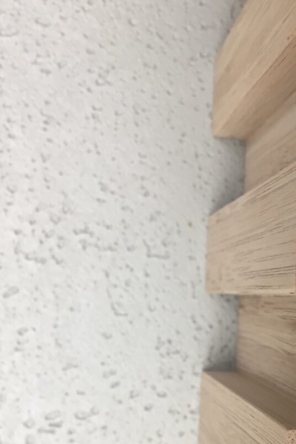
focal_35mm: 60
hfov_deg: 21.9
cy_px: 330
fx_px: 740
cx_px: 283
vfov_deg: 32.8
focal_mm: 4.15
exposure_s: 1/33
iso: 40
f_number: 2.2
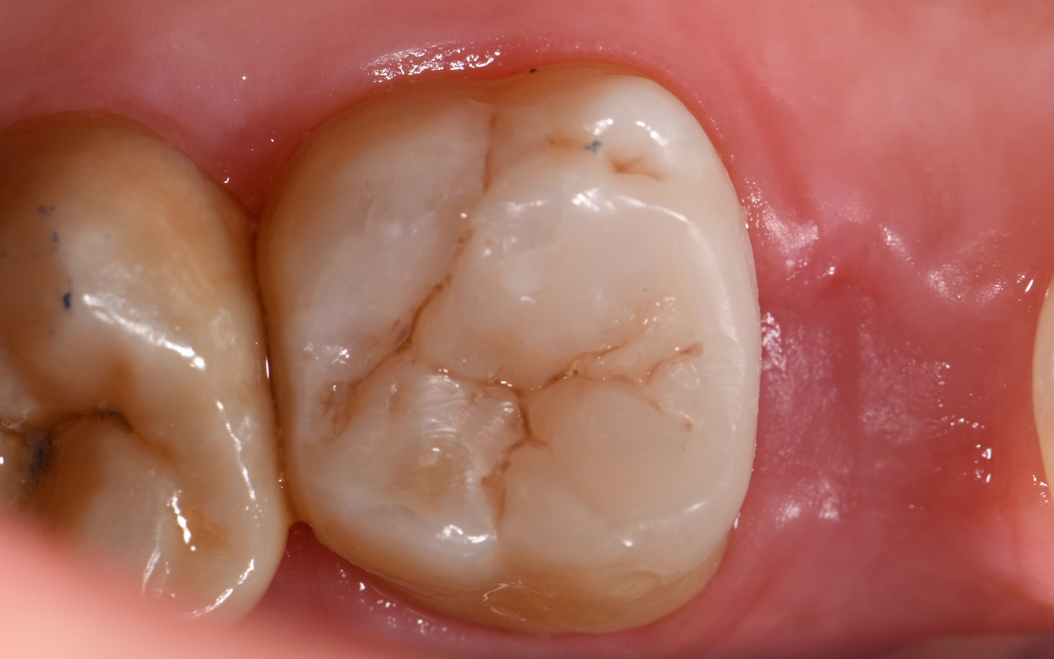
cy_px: 342
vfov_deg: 8.1
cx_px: 527
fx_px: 4624
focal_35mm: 161
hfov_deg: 13.0
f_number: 32
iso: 200
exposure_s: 1/200
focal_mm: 105
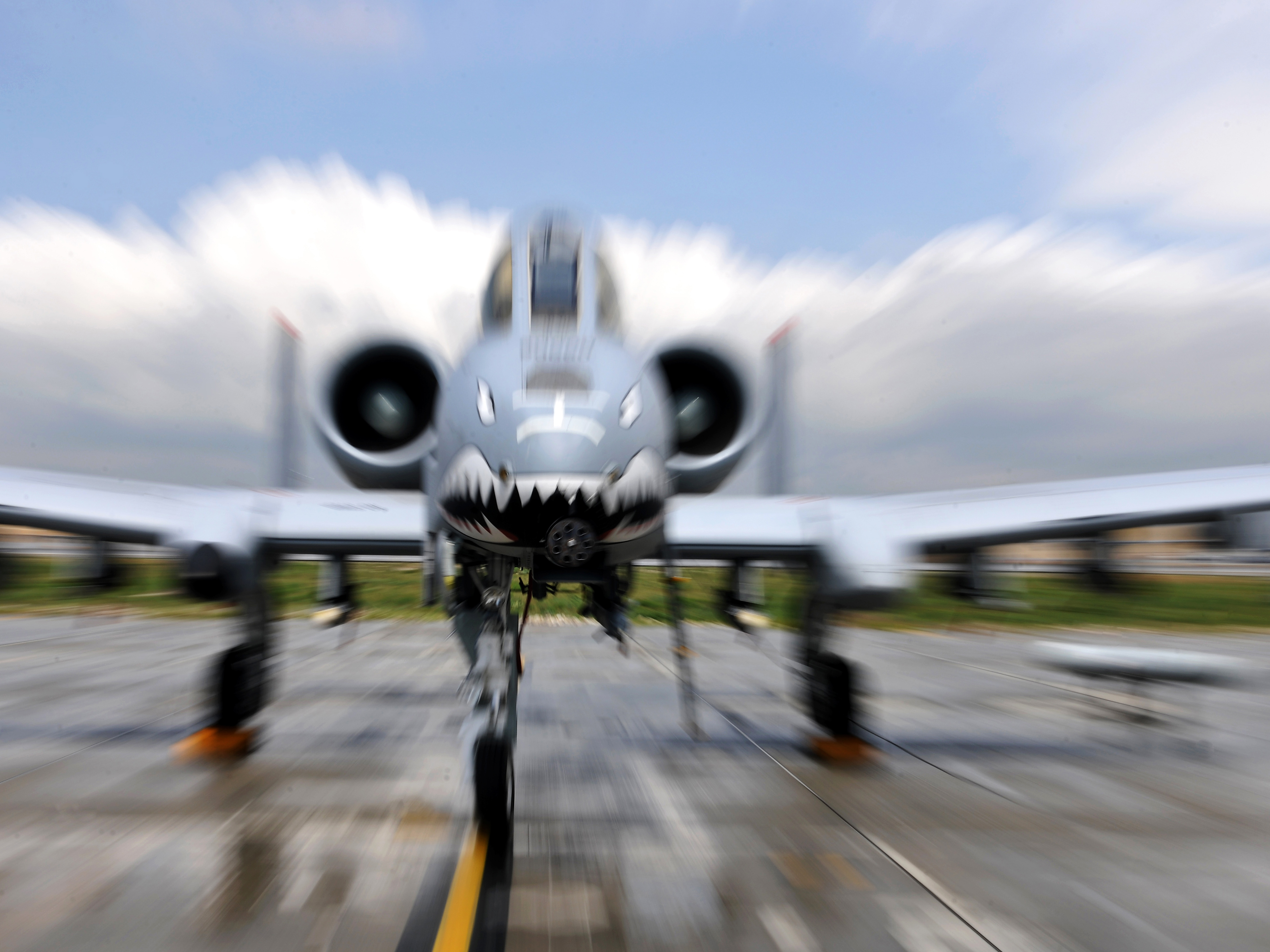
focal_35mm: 55
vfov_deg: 26.6
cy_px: 478
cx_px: 555
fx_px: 2018
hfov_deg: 34.9
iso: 50
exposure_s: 1/25
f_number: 22
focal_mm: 50
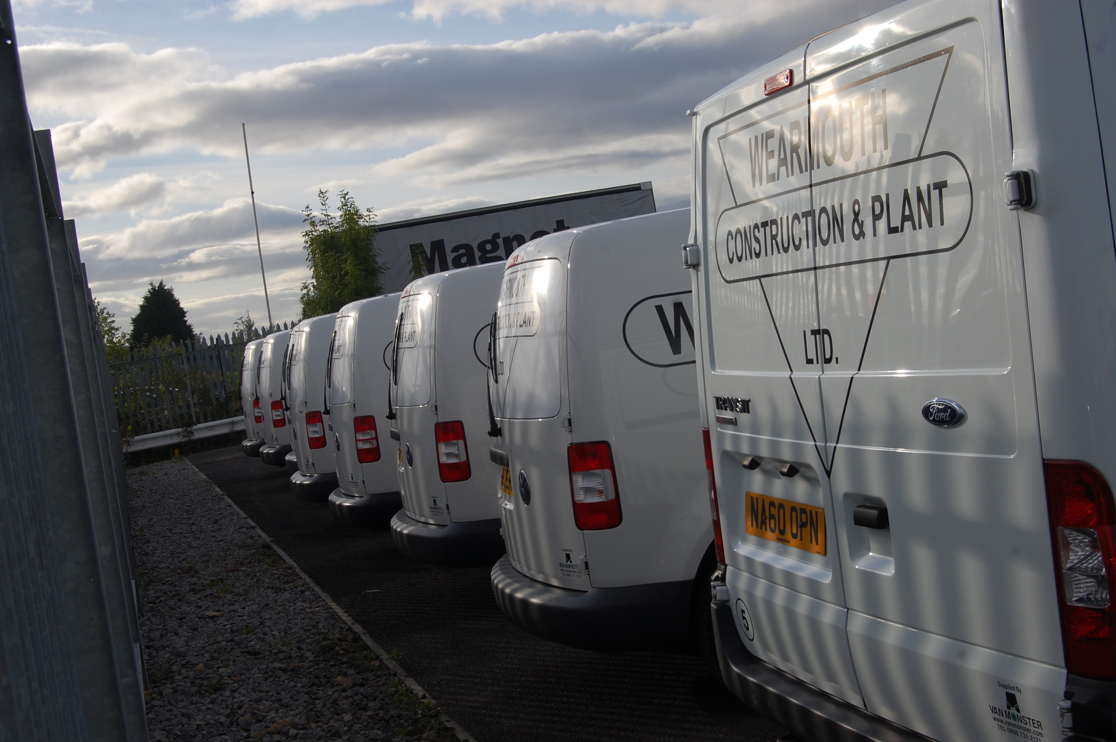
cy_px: 371
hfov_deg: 38.9
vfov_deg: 26.4
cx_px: 558
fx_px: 1580
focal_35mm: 51
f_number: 10
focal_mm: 34
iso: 200
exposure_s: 1/400
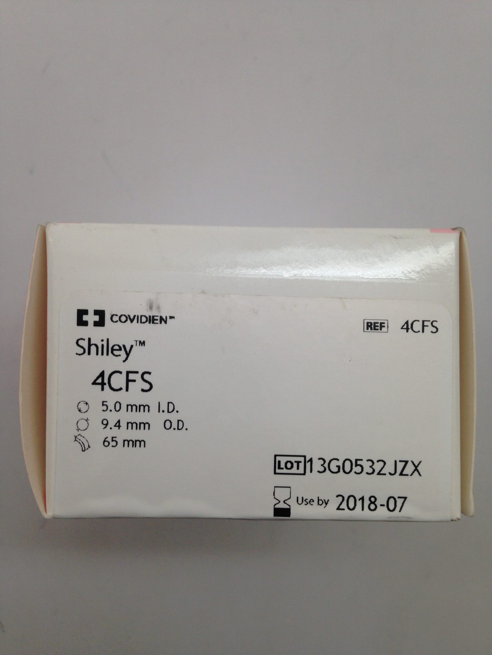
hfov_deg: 42.9
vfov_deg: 55.4
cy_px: 328
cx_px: 246
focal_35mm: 33
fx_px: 625
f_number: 2.4
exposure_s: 1/120
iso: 50
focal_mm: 4.12
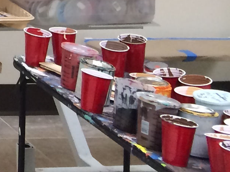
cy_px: -280
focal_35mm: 158
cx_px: -366
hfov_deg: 10.4
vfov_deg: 8.4
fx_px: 1050
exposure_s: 1/30
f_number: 2.2
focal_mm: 4.12
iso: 100
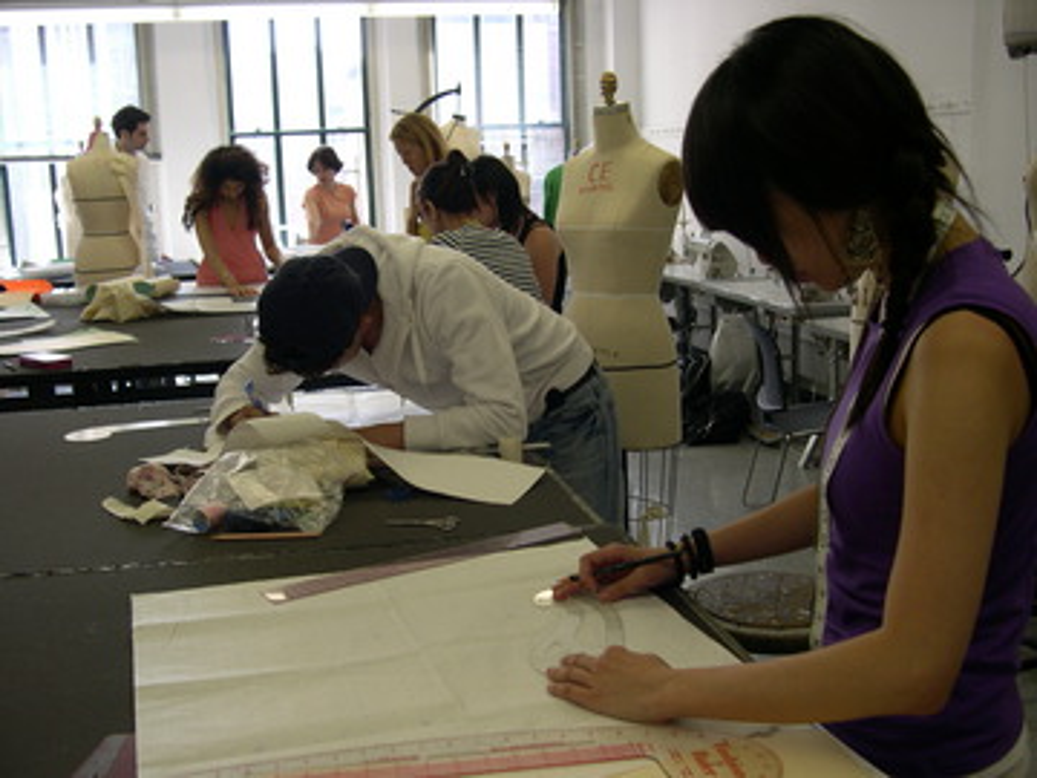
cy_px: 389
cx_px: 518
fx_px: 1138
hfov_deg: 49.0
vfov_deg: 37.7
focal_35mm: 38
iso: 100
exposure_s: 1/51.3
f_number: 2.8
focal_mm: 8
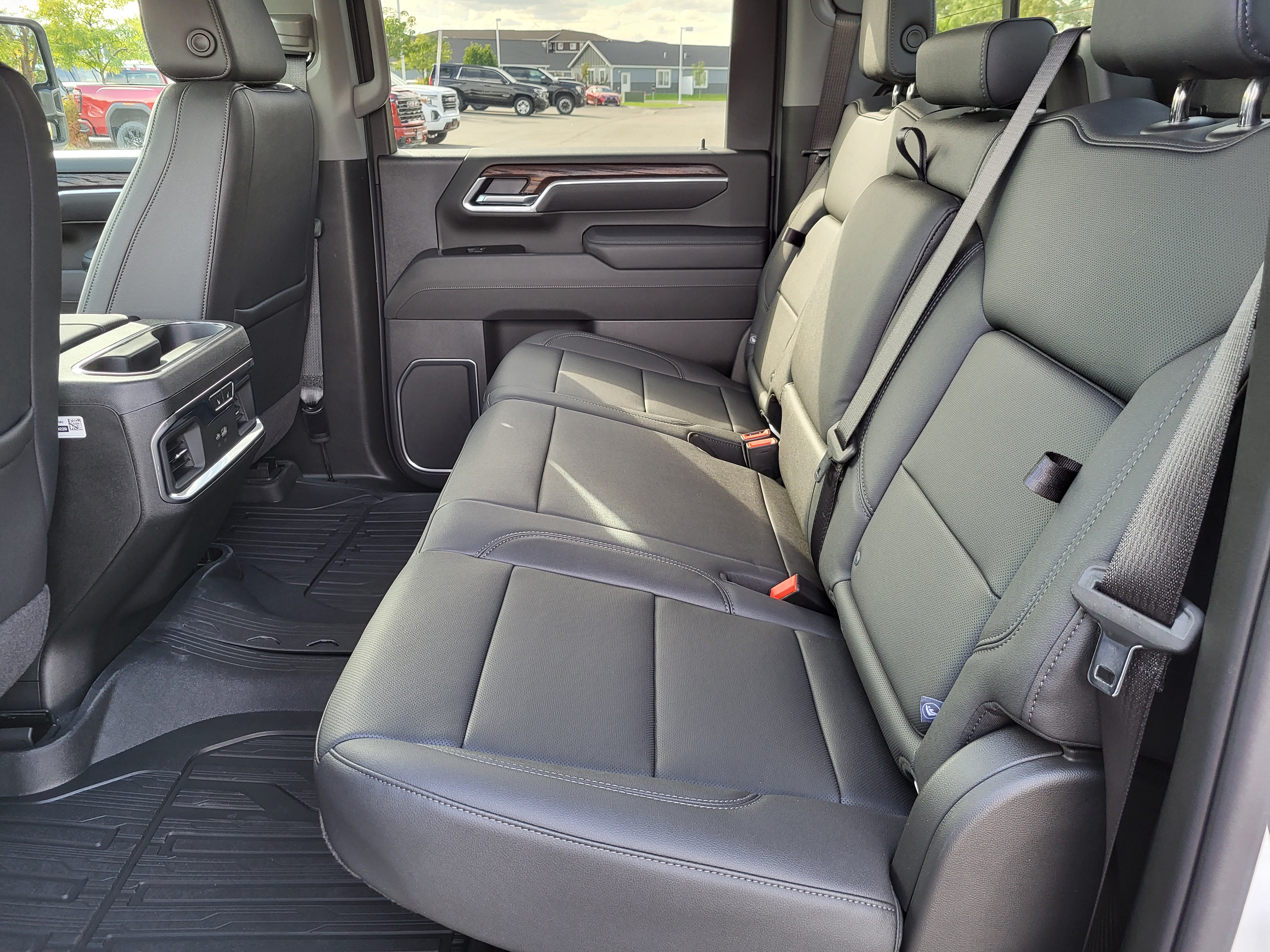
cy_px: 476
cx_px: 635
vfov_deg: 53.1
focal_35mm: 26
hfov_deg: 67.3
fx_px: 954
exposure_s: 1/120
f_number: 1.8
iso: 200
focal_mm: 5.4
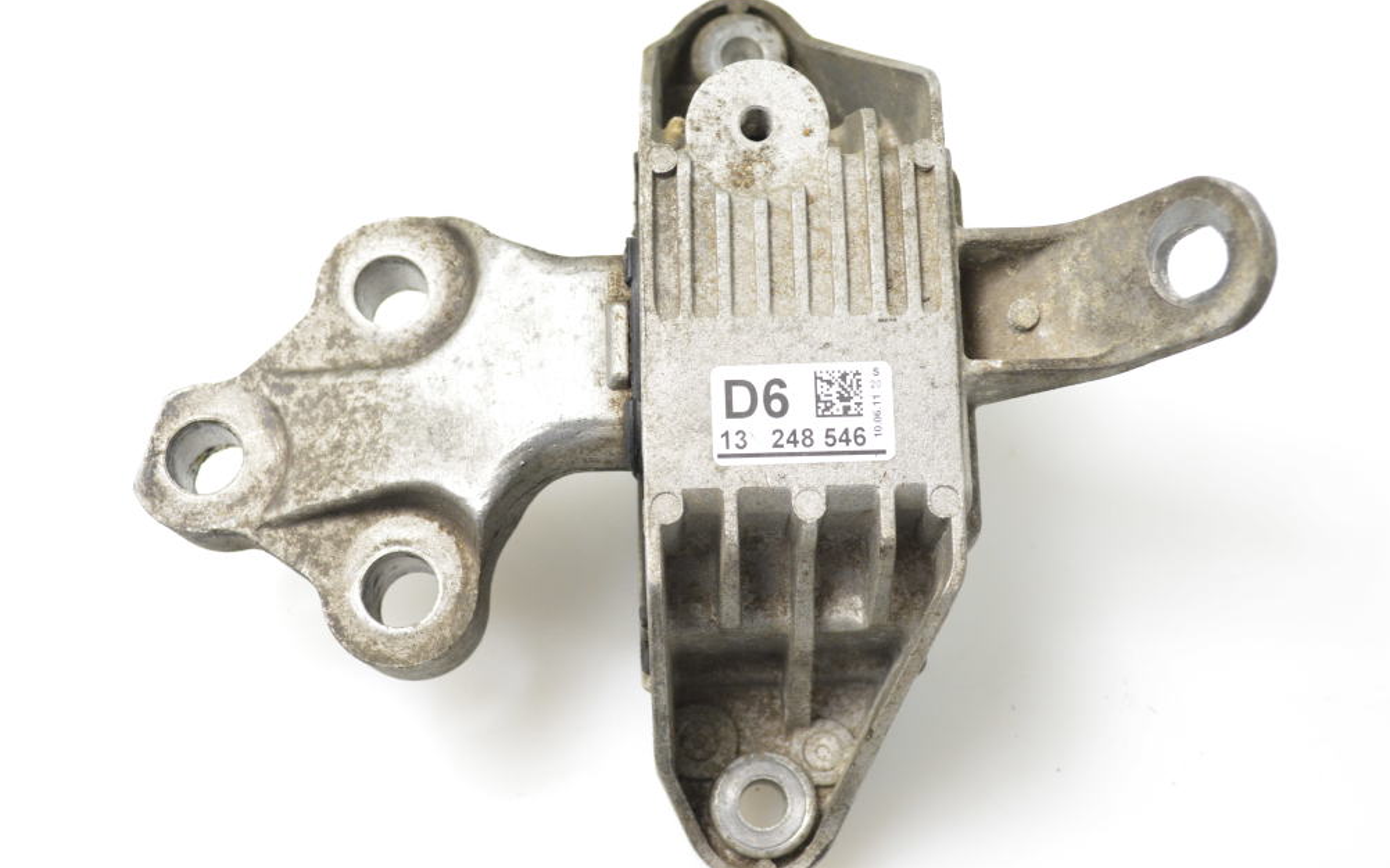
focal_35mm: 50
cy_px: 434
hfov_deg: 40.3
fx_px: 1894
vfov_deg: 25.8
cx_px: 698
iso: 2000
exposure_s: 1/125
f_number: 5.6
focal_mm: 32
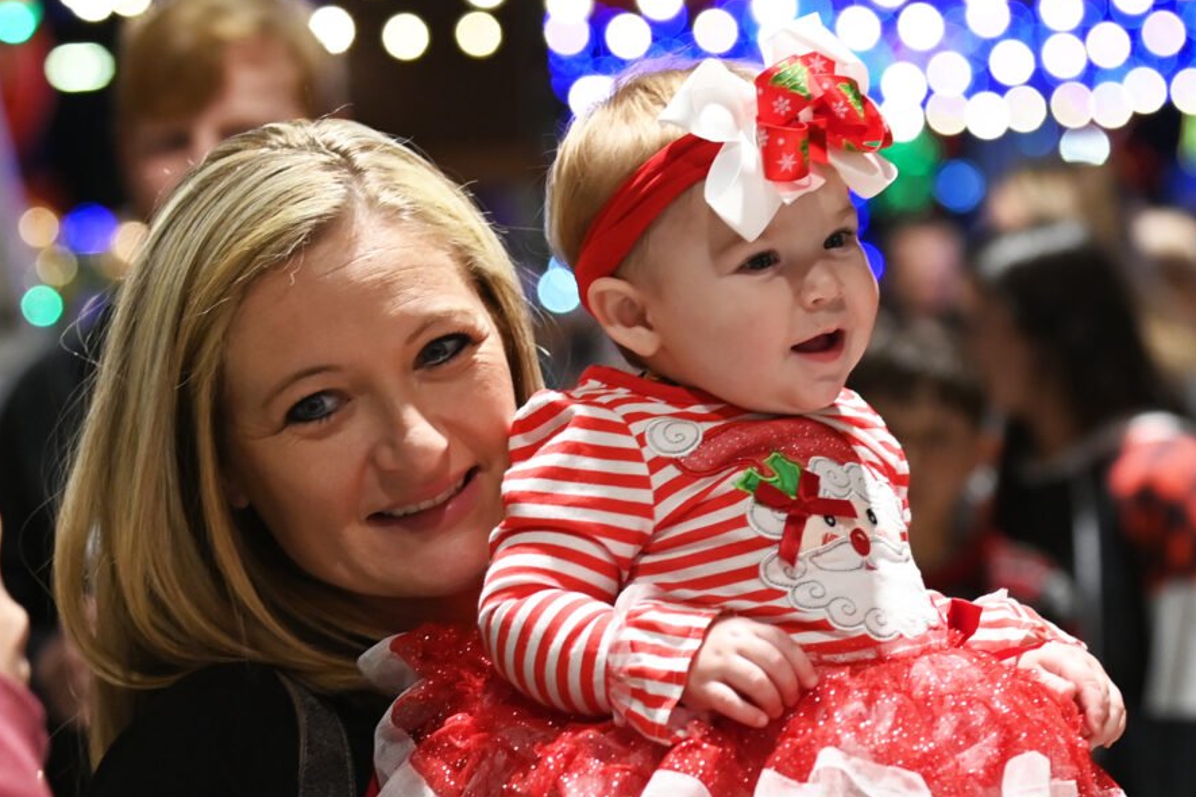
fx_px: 6143
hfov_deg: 11.1
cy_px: 579
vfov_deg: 7.4
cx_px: 672
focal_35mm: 185
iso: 2500
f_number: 3.5
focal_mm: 80
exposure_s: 1/125
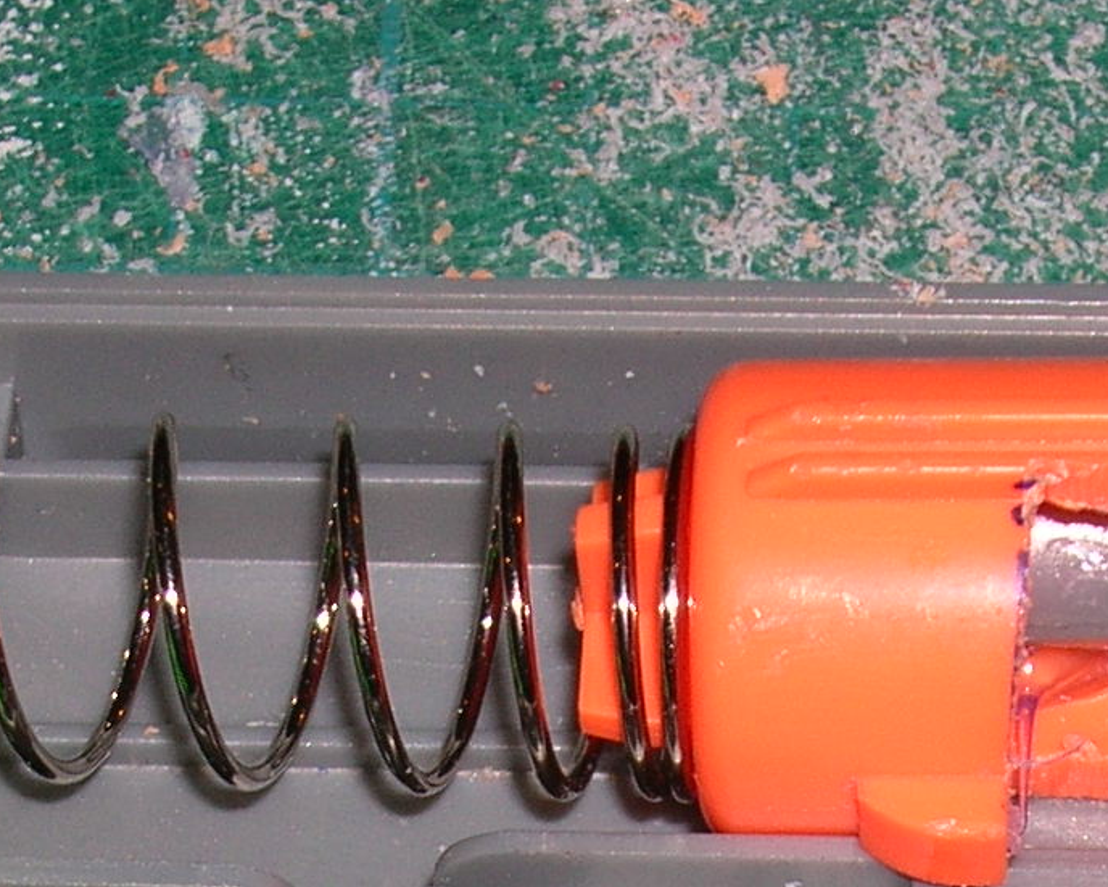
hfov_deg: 10.3
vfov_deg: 8.1
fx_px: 6168
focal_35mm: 188
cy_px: 1120
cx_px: 639
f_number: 3.5
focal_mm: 9.6
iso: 50
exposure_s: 1/60.1
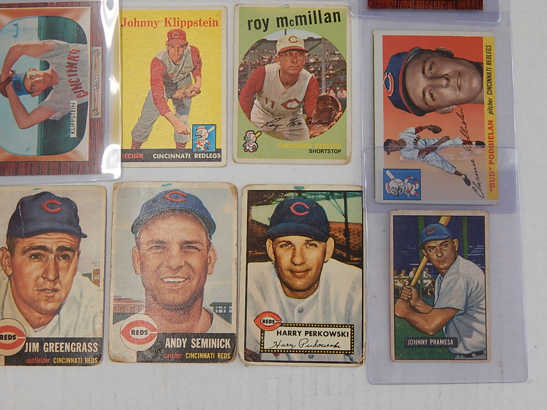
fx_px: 758
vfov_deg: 30.3
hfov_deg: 39.7
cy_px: 205
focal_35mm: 48
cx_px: 274
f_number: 3.7
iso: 125
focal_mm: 8.6
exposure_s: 1/40
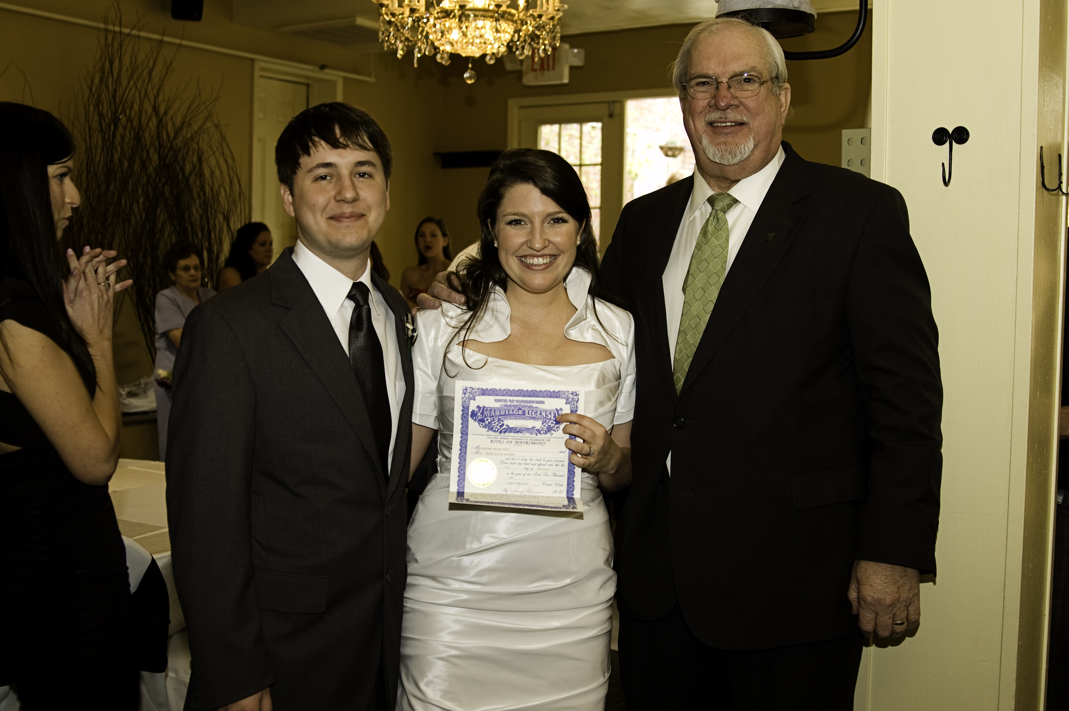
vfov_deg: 31.8
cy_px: 356
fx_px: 1246
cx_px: 534
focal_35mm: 42
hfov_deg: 46.4
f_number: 2.8
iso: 200
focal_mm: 28
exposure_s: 1/80
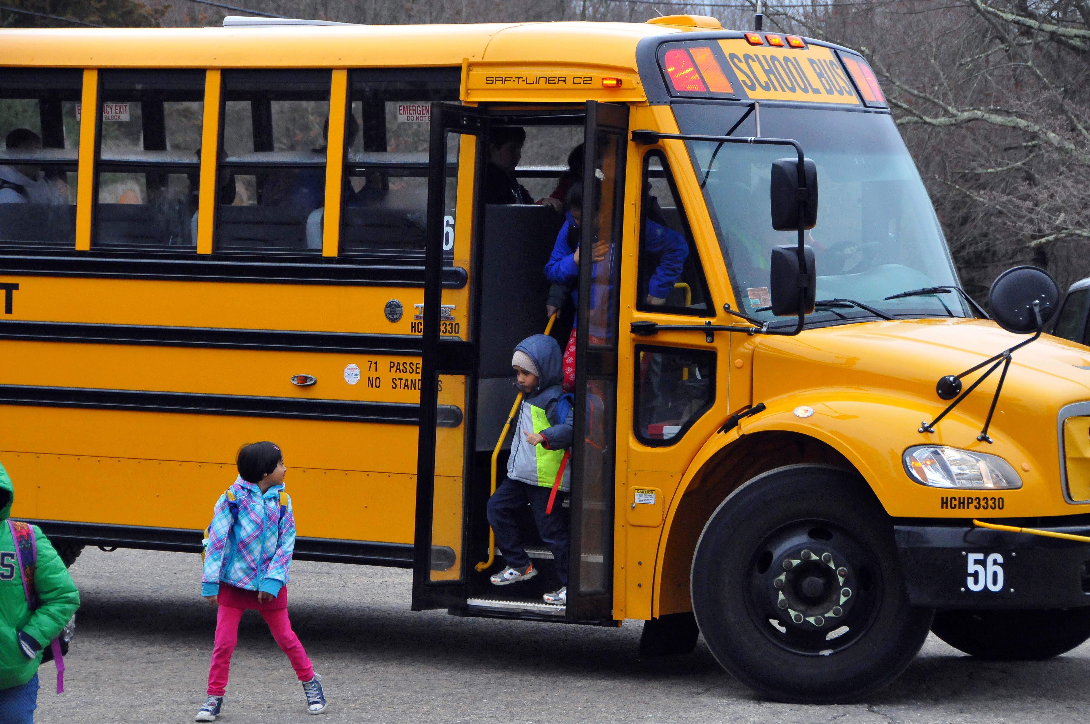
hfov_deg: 16.7
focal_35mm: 123
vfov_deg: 11.1
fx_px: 3720
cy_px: 362
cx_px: 545
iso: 2000
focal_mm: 82
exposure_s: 1/400
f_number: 5.6
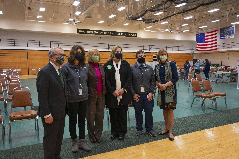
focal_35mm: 30
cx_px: 120
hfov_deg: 61.9
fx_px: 199
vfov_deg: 43.6
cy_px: 80
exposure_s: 1/60
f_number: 5.6
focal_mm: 30
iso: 800
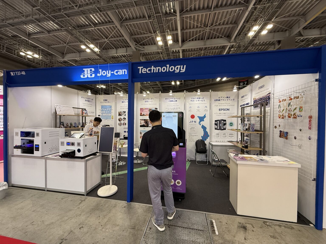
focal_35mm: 14
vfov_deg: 85.7
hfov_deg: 102.1
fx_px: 132
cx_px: 163
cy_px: 122
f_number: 2.2
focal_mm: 2.22
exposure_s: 1/100
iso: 160
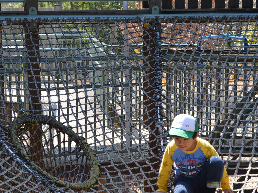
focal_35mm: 84
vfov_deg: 17.6
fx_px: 623
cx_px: 113
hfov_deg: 23.4
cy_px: 102
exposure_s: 1/125
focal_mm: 45
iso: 100
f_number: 5.6
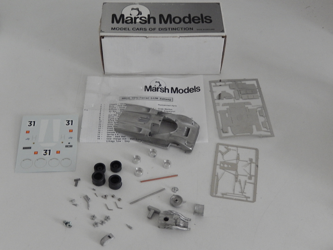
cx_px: 166
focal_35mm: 51
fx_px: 491
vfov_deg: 28.6
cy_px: 125
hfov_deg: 37.5
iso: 640
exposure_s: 1/8
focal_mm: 9.2
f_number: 4.5
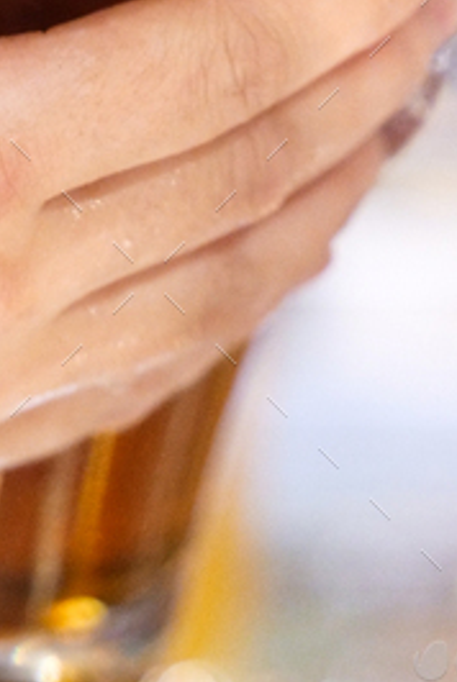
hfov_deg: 6.7
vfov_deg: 9.8
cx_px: 136
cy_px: -127
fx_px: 3912
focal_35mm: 206
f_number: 2.8
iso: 20000
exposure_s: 1/100
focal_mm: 62
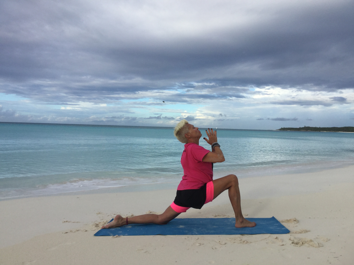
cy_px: 132
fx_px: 317
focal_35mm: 31
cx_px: 177
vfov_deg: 45.4
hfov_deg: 58.4
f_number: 2.4
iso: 25
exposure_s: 1/1235
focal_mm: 3.3
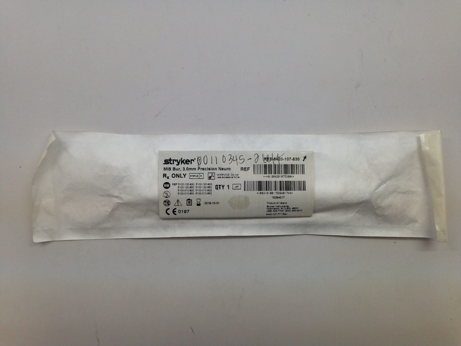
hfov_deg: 55.4
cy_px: 173
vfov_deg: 42.9
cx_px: 230
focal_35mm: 33
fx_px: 439
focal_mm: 4.12
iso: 80
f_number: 2.4
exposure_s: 1/120
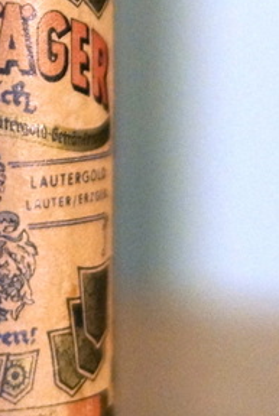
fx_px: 2409
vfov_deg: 9.8
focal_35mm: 208
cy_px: -43
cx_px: -71
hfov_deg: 6.6
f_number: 2
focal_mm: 50
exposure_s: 1/160
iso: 1600
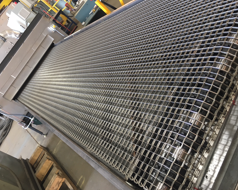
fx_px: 218
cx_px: 108
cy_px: 95
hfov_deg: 57.1
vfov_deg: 47.1
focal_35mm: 31
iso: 64
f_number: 2.2
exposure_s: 1/30
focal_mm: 4.15
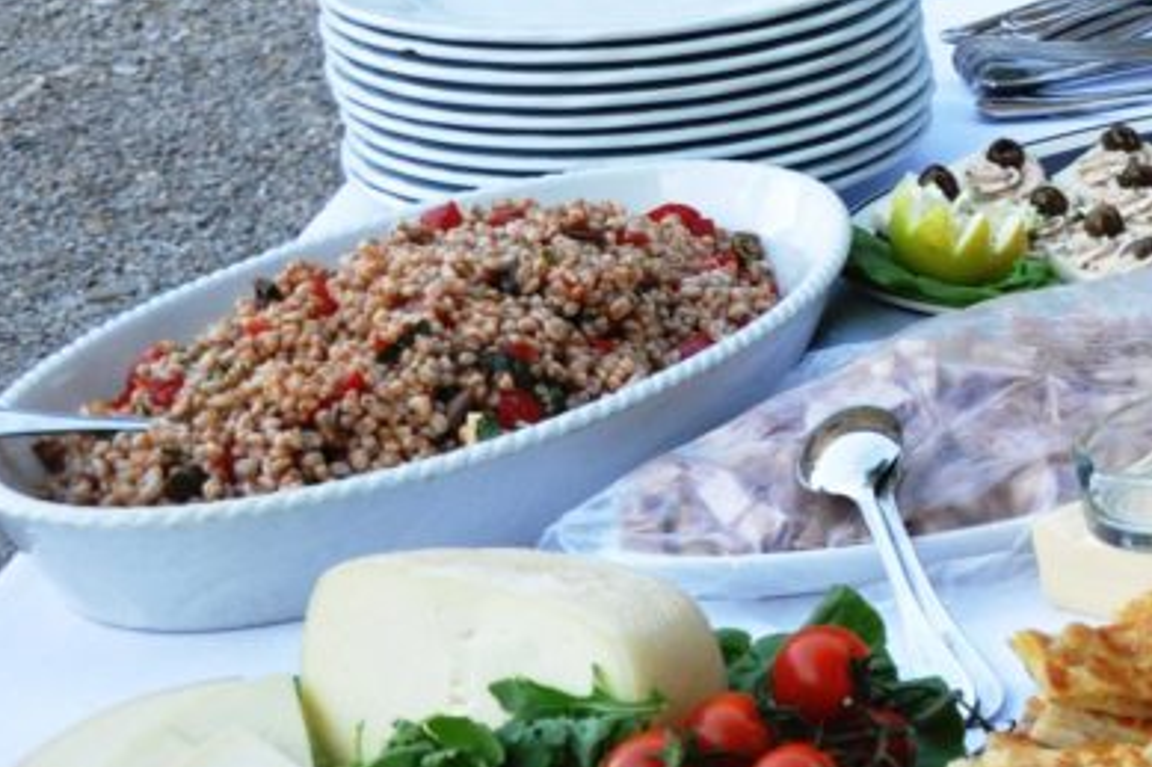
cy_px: 145
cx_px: 2055
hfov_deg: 13.1
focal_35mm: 142
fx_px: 4542
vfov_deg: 9.6
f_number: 5.6
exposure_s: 1/125
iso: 400
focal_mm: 24
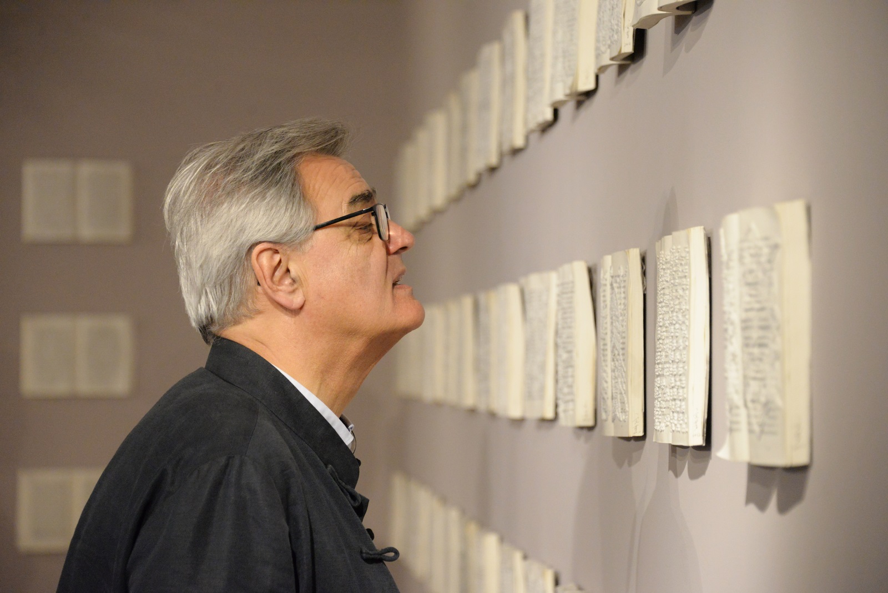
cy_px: 296
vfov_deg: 9.5
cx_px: 444
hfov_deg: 14.1
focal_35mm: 145
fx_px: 3578
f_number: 5.6
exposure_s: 1/250
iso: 5000
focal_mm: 145
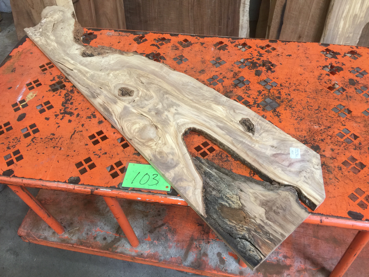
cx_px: 184
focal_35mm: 29
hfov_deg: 61.7
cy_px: 138
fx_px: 309
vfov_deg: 48.2
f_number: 2.2
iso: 40
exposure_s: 1/15
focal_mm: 4.15
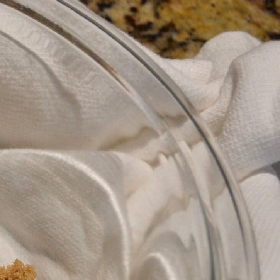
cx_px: -162
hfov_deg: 12.6
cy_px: 329
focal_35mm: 130
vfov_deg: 13.1
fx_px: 1194
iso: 400
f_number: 4.5
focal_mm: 29
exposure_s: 1/60
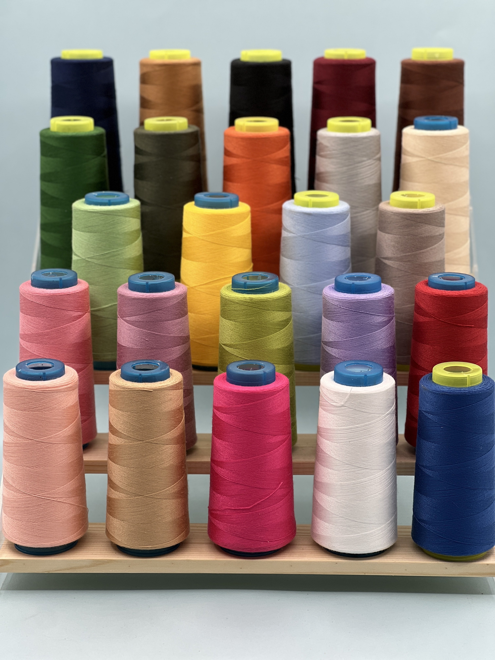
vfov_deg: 25.3
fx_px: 1468
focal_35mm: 77
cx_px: 248
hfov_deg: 19.1
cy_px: 330
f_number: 2.8
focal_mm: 9
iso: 25
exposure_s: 1/100
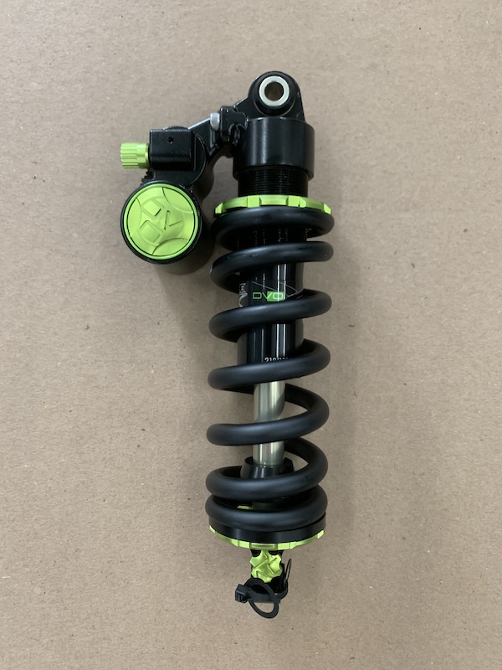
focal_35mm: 26
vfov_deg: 67.3
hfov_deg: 53.1
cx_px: 251
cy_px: 335
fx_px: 503
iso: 160
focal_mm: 4.25
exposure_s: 1/60
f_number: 1.8
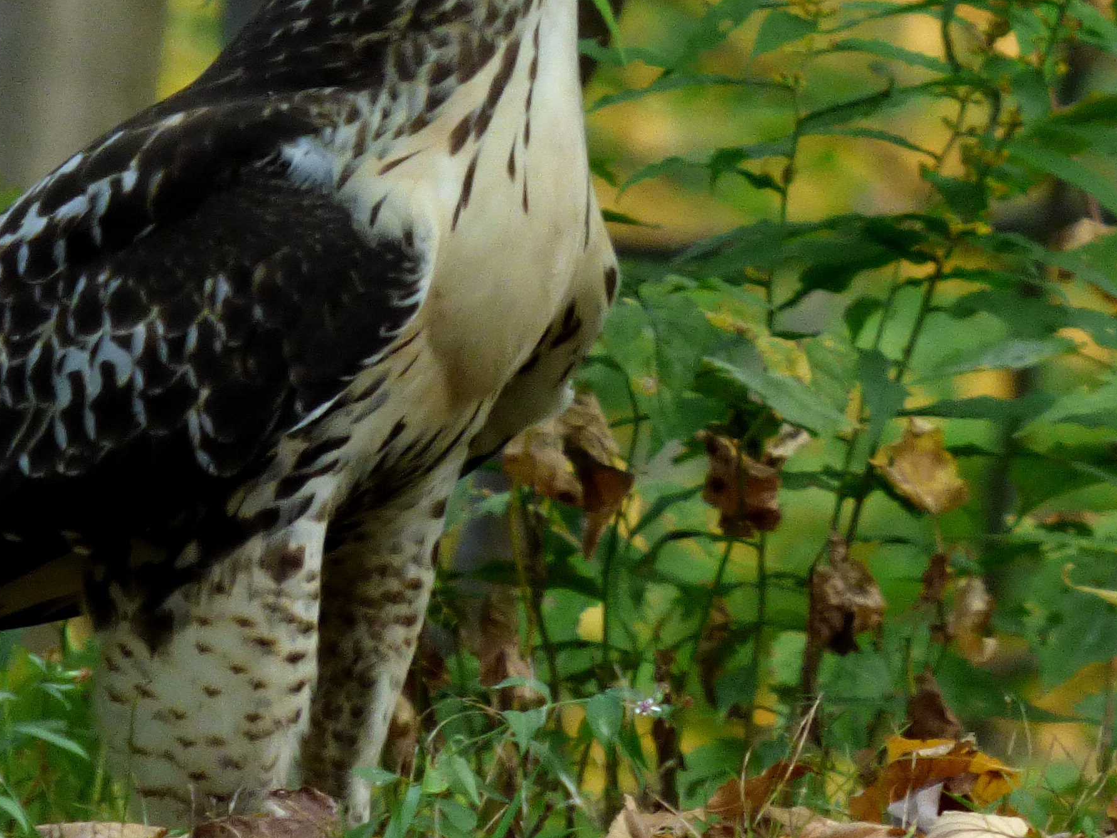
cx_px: 241
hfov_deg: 1.1
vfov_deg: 0.8
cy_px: 369
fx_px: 56861
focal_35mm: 1762
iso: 400
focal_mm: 122.02
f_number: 5.6
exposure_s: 1/50
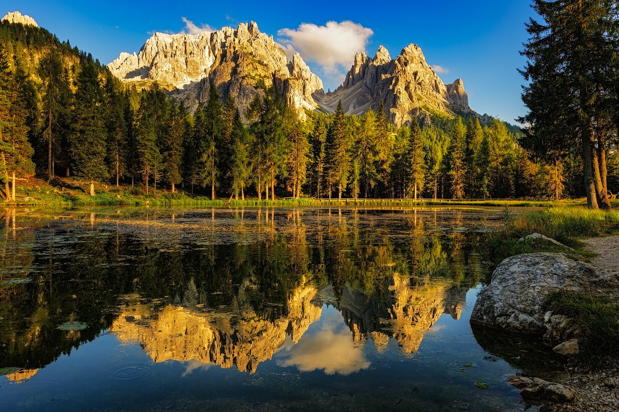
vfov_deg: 54.0
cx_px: 310
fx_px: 404
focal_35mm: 24
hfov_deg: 74.9
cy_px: 206
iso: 200
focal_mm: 23.5
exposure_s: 1/160
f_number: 8
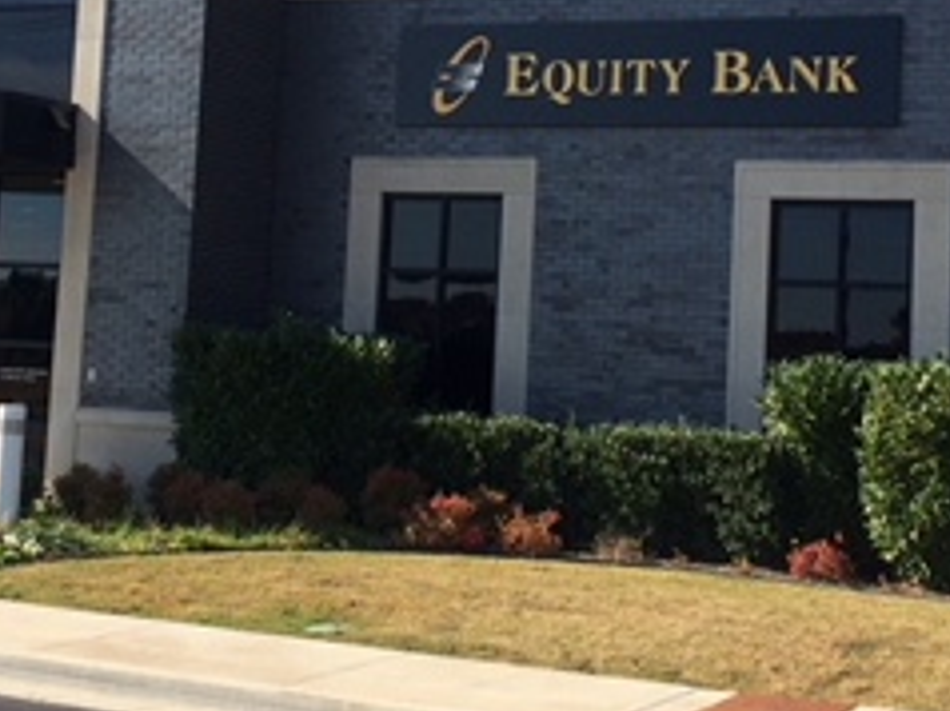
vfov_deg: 18.7
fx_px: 2138
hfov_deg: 25.0
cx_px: 431
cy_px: 140
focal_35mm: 78
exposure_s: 1/1520
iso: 32
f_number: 2.2
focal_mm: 4.15
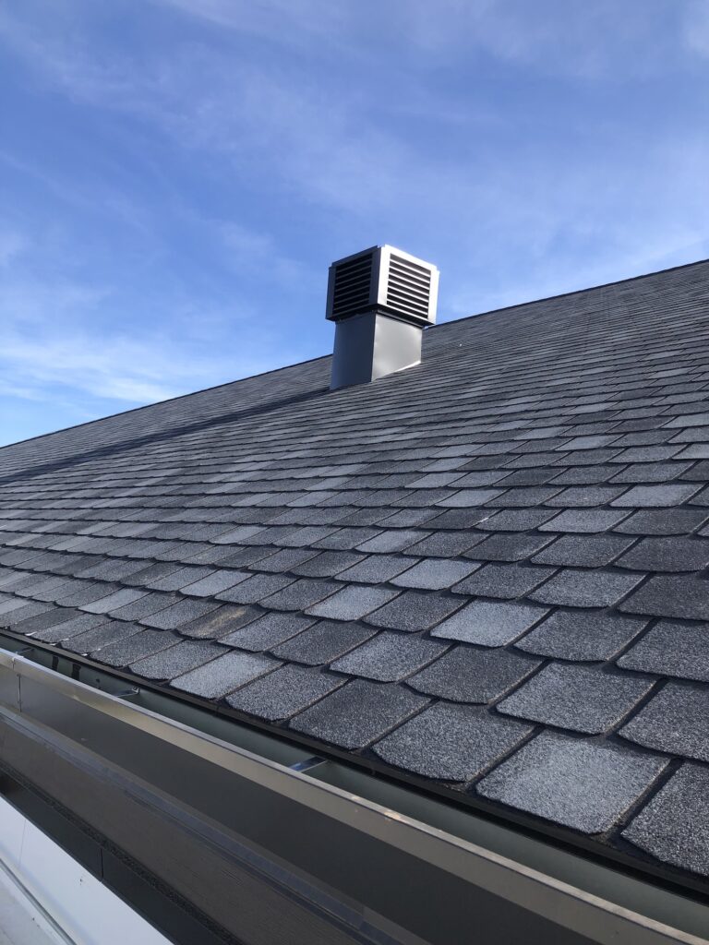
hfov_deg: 49.7
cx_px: 354
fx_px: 765
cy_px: 472
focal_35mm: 28
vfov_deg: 63.4
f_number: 1.8
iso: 20
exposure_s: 1/852
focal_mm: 3.99
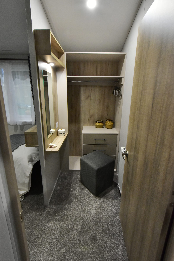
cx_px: 89
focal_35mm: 16
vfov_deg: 96.6
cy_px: 122
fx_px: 116
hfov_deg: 73.7
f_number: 8
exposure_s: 1/25
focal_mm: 10
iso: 1600
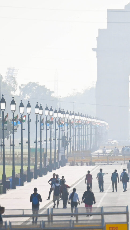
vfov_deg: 5.9
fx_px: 2225
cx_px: 147
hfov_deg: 3.3
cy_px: 110
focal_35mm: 363
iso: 100
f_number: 2.8
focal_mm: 200
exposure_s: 1/5000
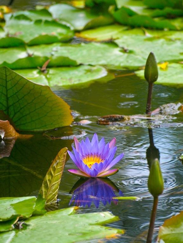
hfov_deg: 3.3
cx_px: 92
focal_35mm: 453
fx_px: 3193
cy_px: 122
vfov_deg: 4.4
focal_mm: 226
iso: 400
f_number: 5.2
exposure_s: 1/160
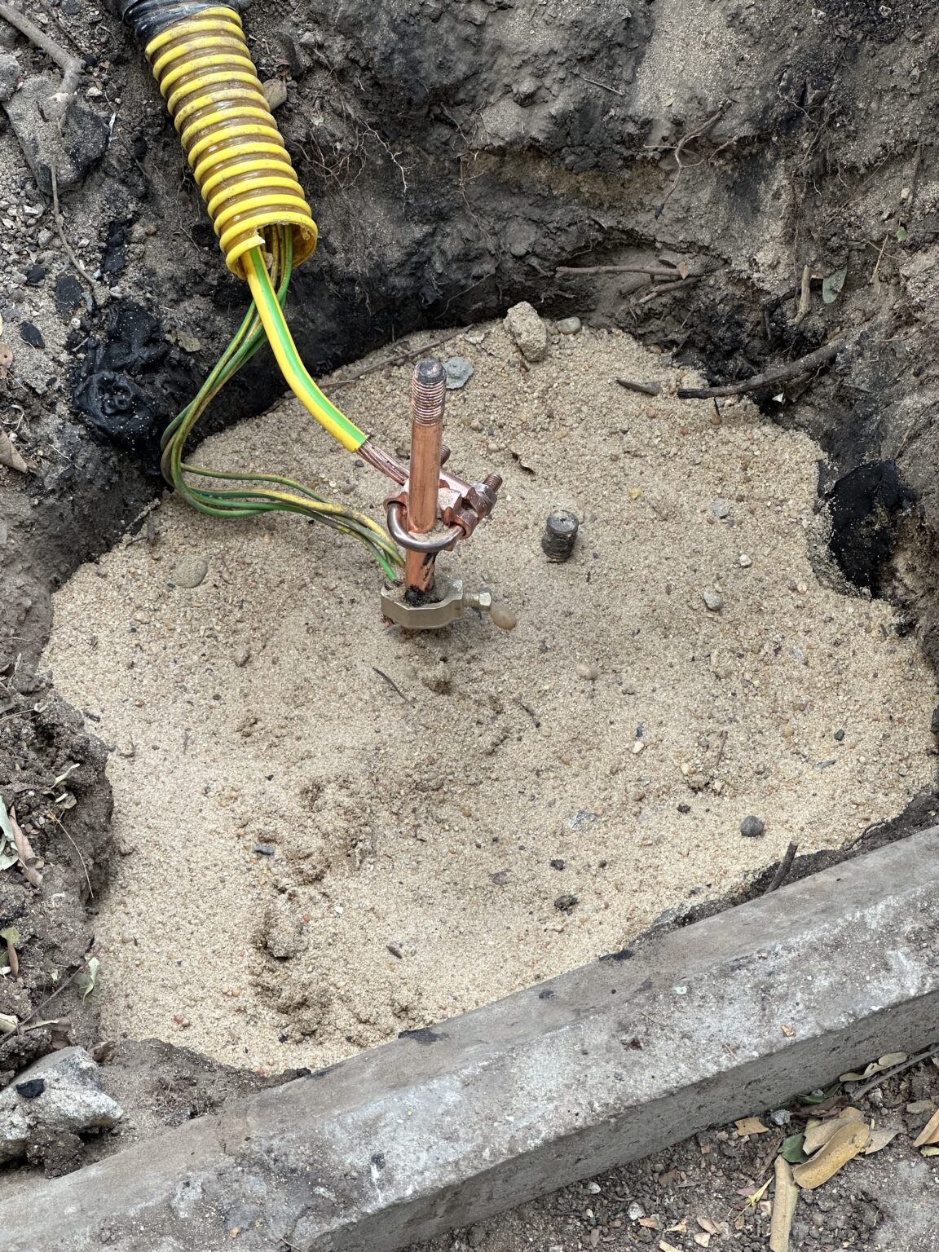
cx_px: 470
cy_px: 626
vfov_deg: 25.3
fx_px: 2785
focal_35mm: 77
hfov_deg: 19.1
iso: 80
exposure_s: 1/99
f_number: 2.8
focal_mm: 9
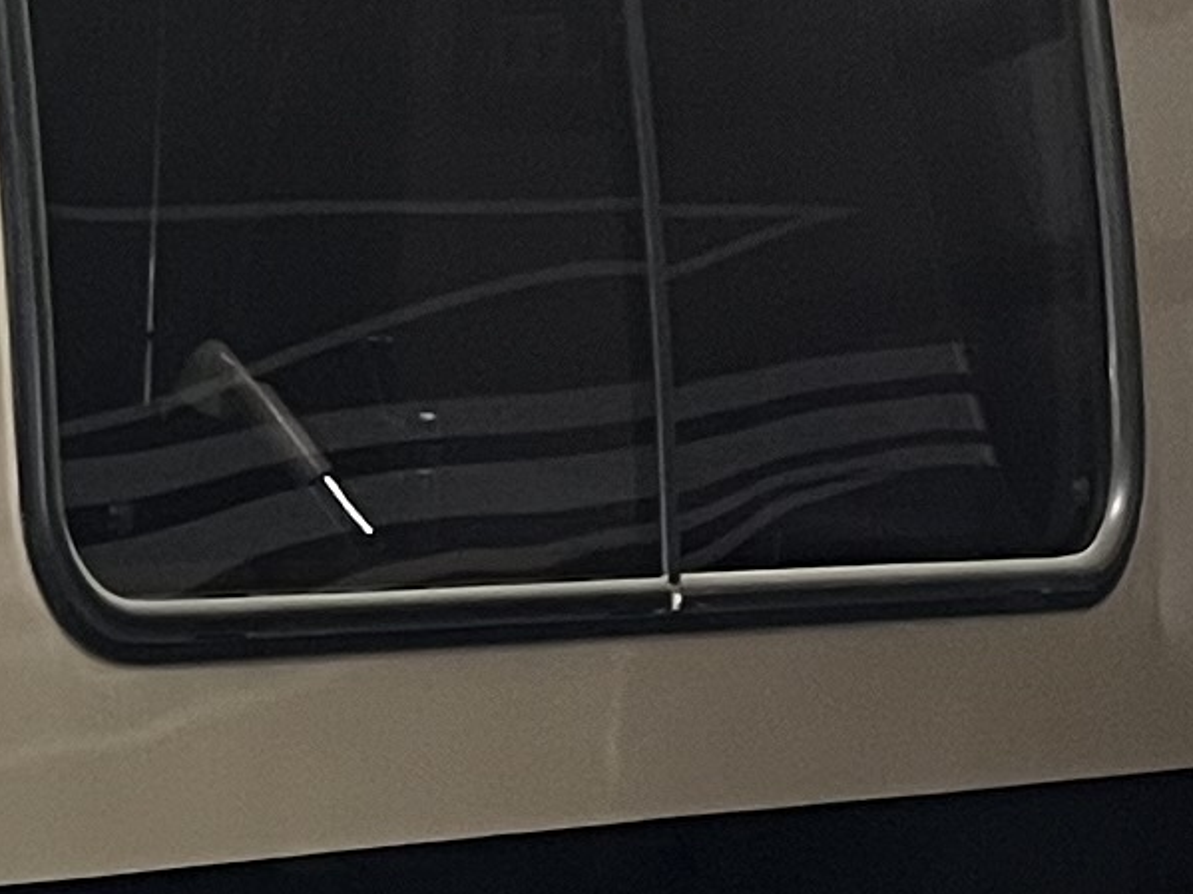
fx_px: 6030
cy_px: 767
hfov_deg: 10.9
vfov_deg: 8.5
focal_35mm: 175
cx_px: -552
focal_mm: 5.1
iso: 250
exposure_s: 1/60
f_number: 1.6
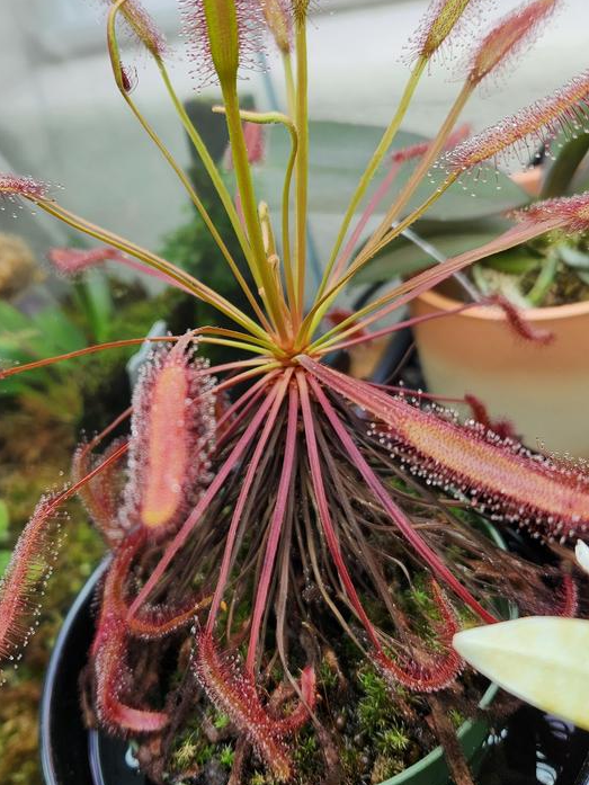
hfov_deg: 42.8
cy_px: 336
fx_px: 748
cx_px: 238
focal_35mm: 33
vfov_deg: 55.1
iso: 25
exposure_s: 1/120
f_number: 1.8
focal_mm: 5.4
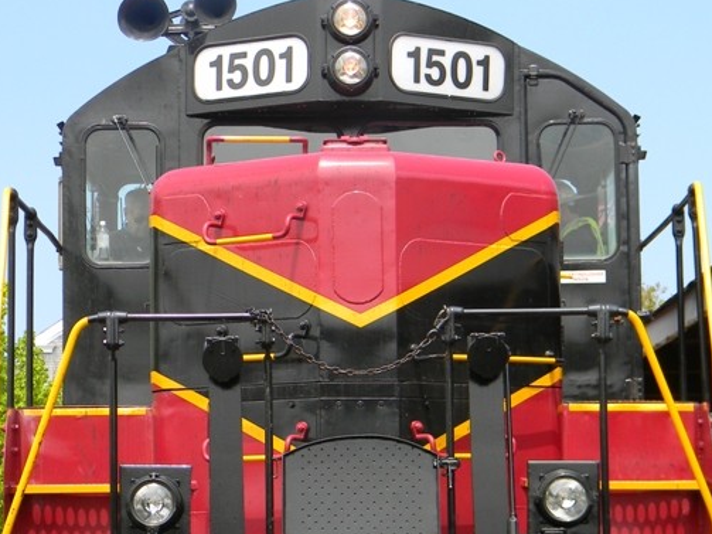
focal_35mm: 112
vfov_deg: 13.2
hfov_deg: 17.6
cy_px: 323
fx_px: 2303
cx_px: 358
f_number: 4.3
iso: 80
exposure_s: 1/390
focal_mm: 12.2
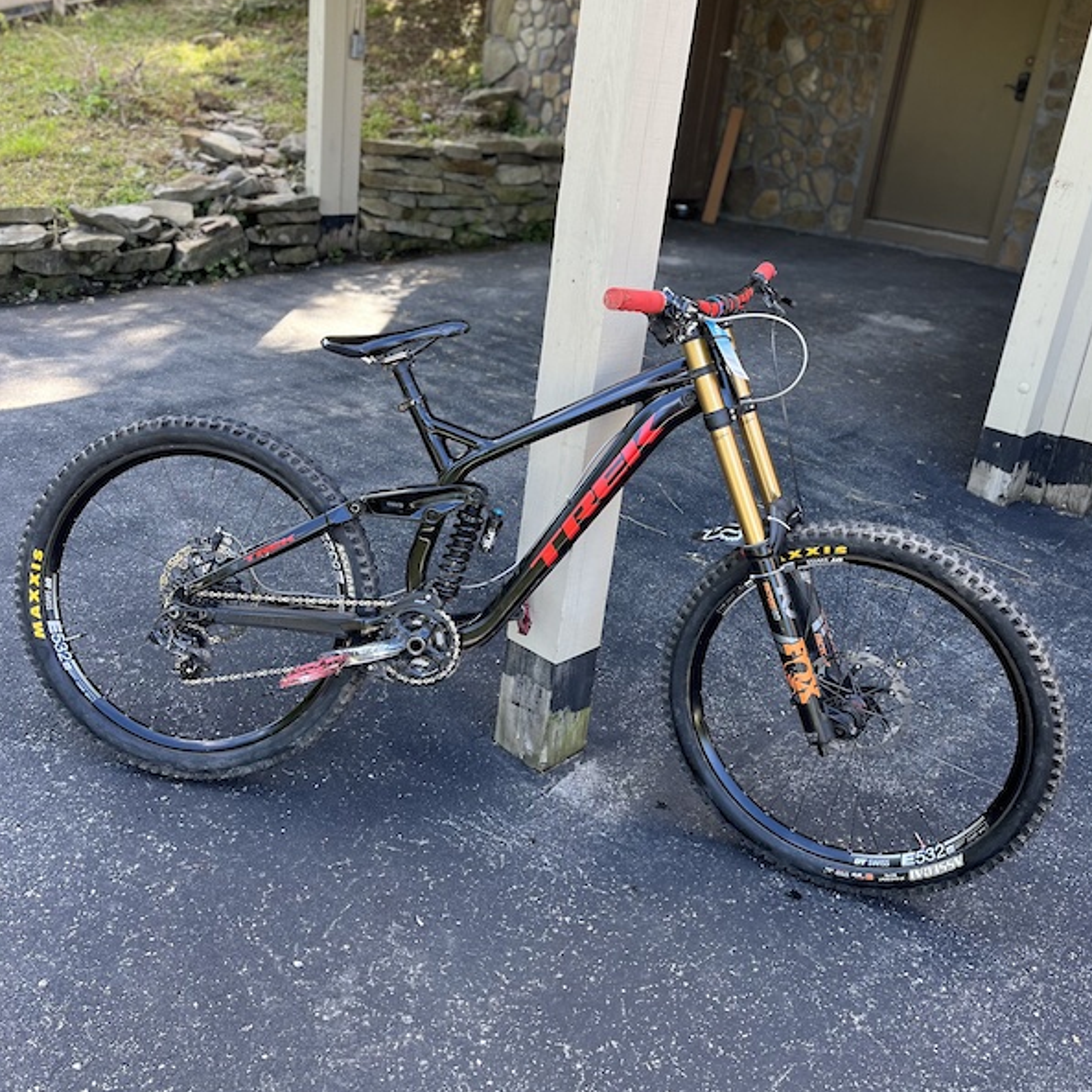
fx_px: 1106
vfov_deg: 52.5
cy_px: 501
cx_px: 551
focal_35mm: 31
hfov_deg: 52.5
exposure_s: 1/149
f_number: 1.6
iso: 64
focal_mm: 5.1
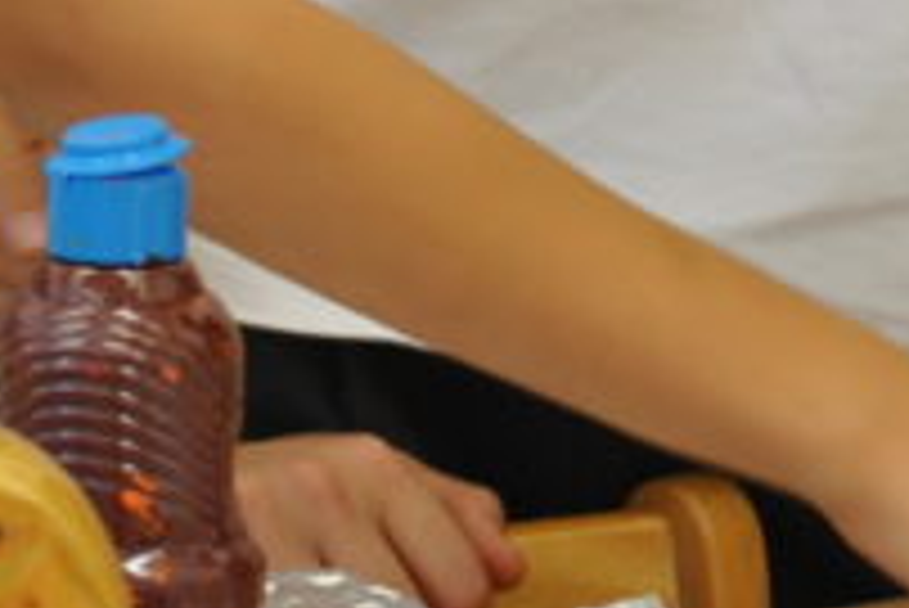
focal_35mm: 418
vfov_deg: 3.3
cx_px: 1436
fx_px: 10550
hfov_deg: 4.9
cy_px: -912
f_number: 4
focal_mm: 55
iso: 200
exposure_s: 1/40
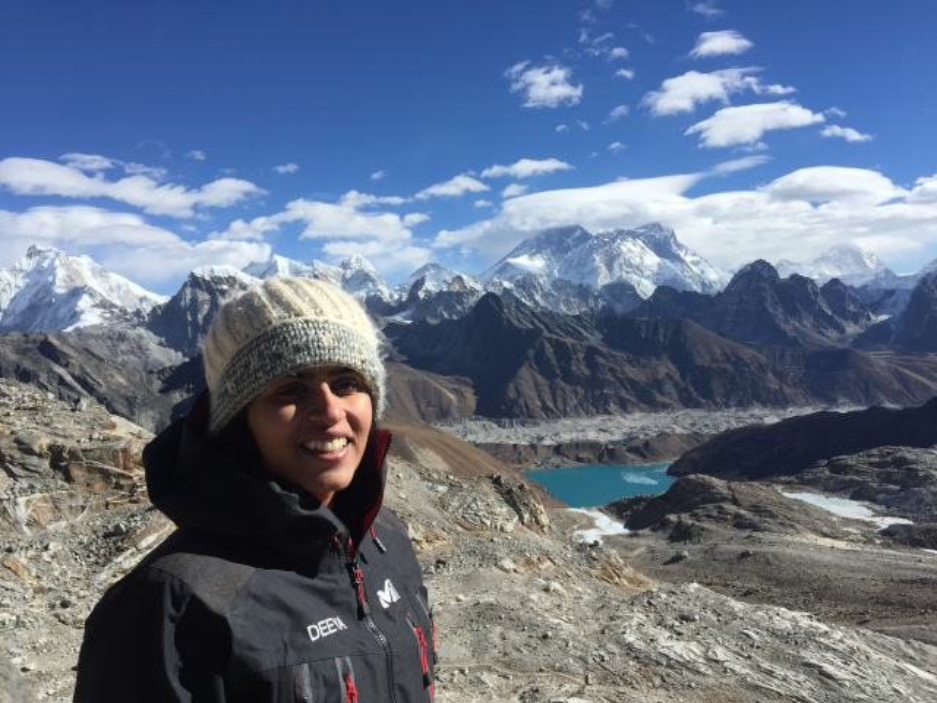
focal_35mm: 29
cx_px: 468
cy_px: 352
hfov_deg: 61.7
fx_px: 785
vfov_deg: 48.2
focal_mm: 4.15
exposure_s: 1/3049
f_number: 2.2
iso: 32
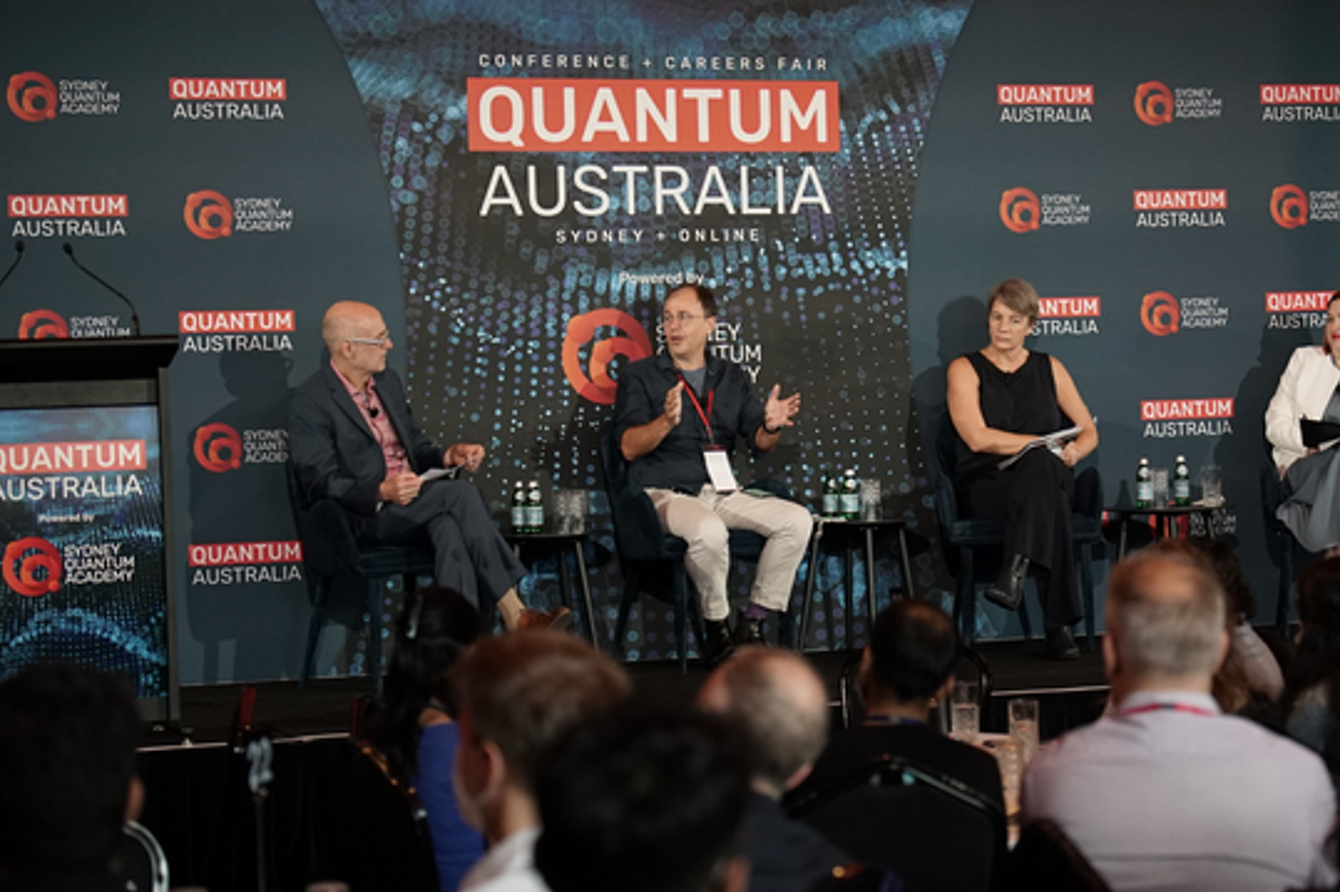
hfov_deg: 22.3
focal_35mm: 91
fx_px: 3386
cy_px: 460
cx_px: 818
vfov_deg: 15.0
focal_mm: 70
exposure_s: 1/250
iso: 3200
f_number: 2.8
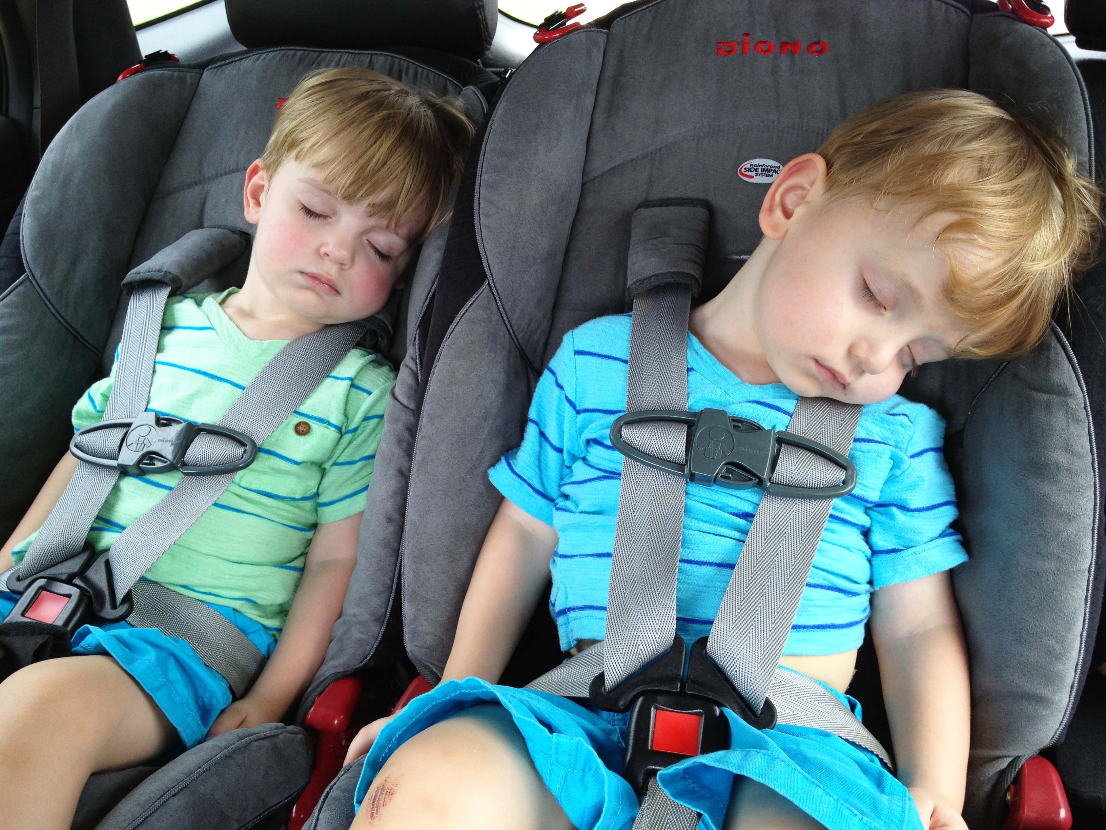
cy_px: 415
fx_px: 1118
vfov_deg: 40.7
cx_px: 553
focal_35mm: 35
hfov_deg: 52.6
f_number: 2.4
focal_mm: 4.28
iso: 64
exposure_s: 1/60
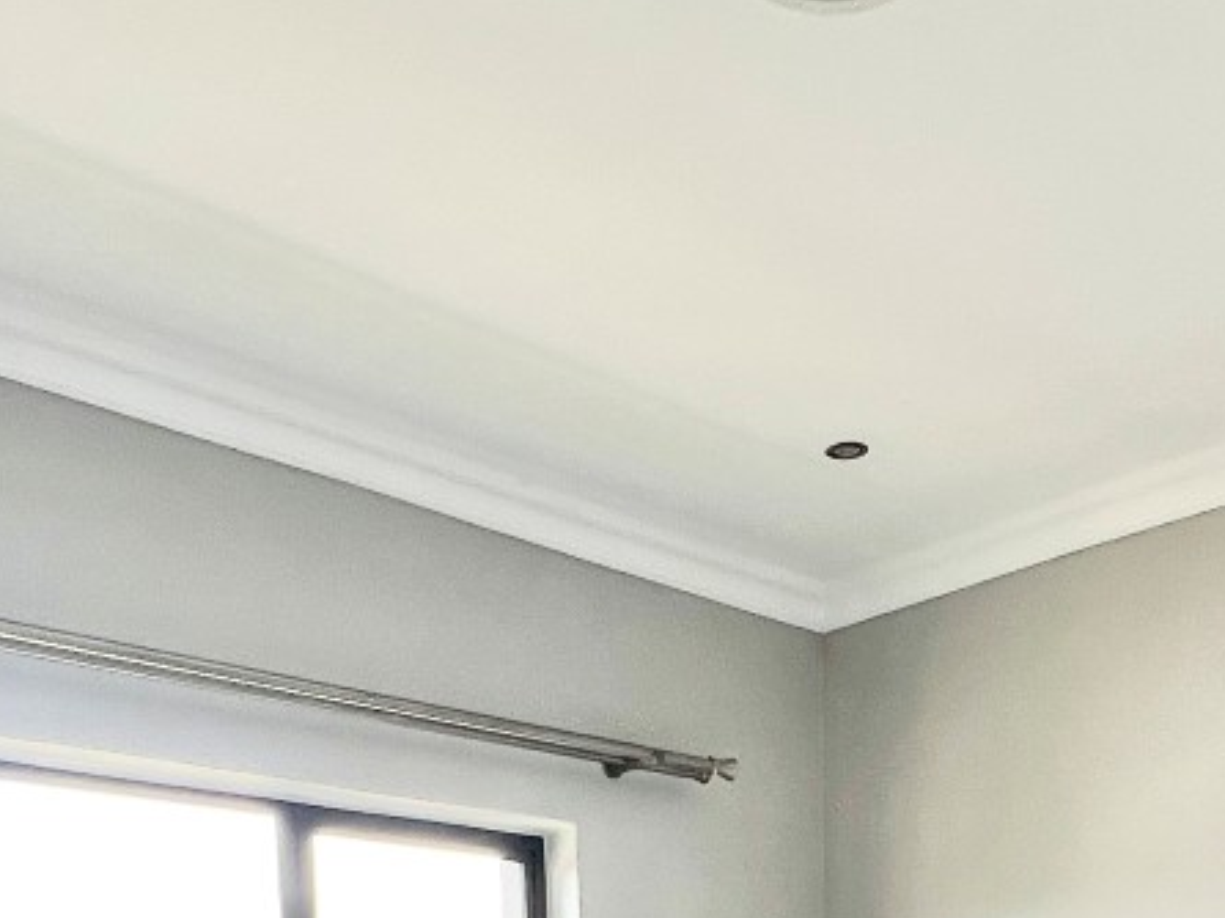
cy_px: 1339
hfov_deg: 44.6
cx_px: 720
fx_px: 1486
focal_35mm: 42
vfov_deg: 26.2
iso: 32
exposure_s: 1/99
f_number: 1.8
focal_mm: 1.57
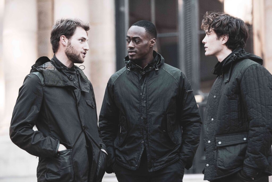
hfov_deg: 17.6
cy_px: 91
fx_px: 877
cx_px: 136
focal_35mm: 116
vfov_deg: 11.8
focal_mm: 116
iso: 1600
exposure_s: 1/2000
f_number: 2.8
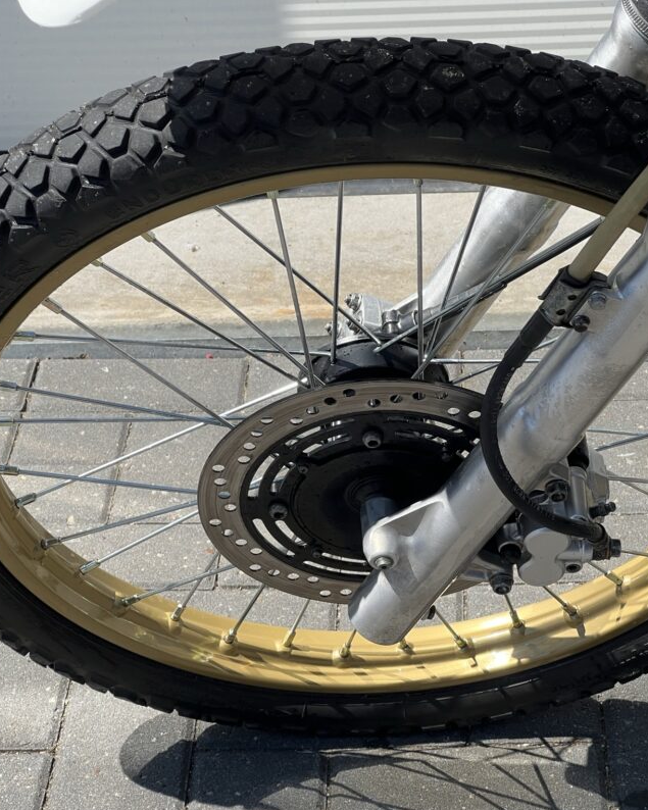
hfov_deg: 15.2
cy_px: 407
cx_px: 415
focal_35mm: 101
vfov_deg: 19.0
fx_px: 2422
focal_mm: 9
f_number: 2.8
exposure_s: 1/501
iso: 32
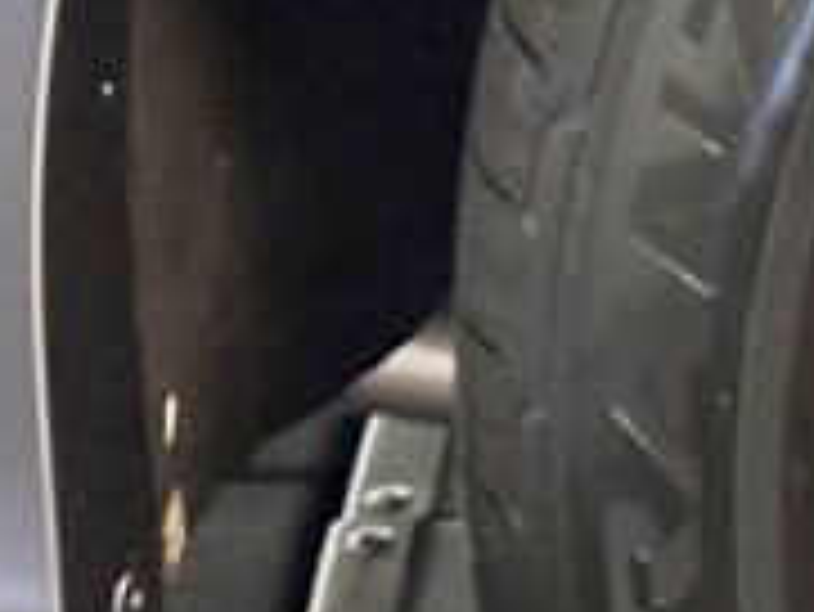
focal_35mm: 271
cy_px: 346
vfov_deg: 5.5
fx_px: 6377
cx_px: 2177
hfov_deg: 6.8
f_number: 1.78
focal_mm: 6.86
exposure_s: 1/30
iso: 640
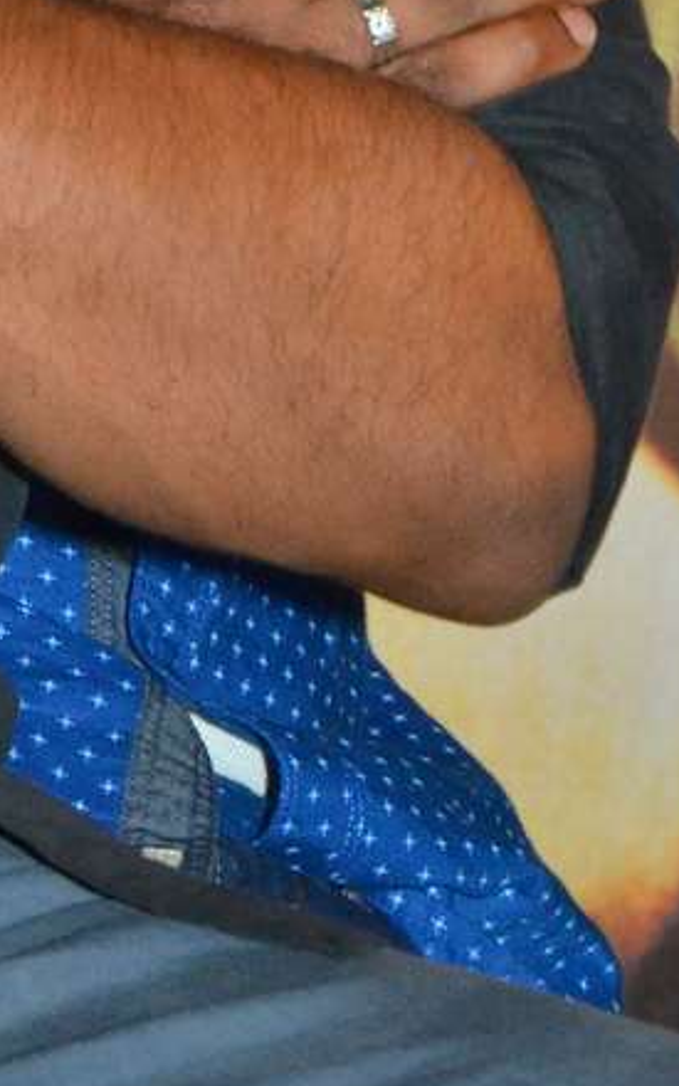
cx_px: 52
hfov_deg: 2.1
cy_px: -758
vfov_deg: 3.4
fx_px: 18238
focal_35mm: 616
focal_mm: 98
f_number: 11
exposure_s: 1/125
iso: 1600
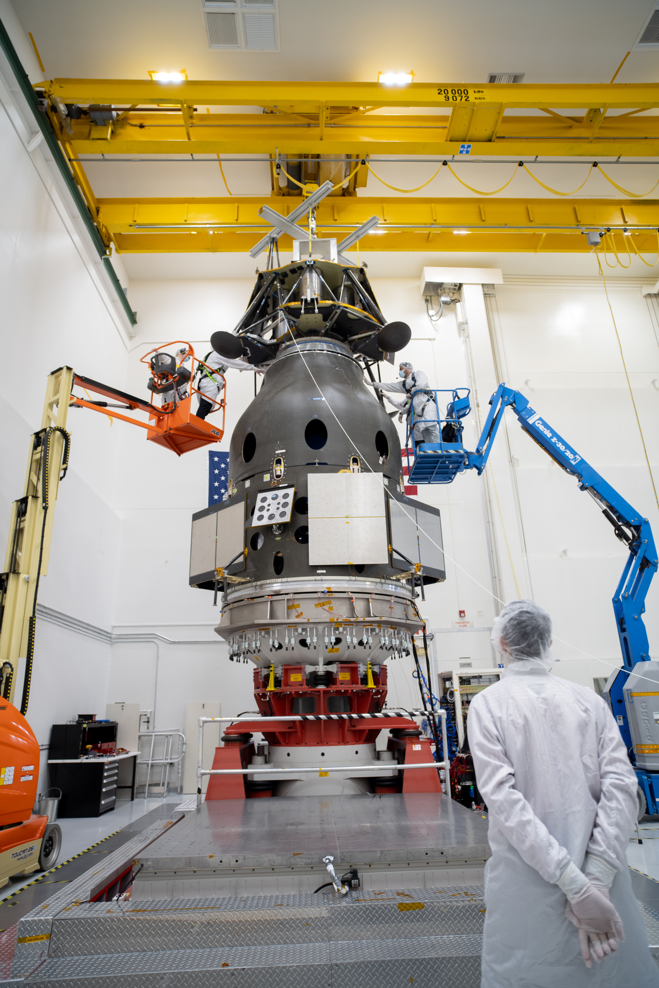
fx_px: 577
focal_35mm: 21
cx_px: 330
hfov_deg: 59.5
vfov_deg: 81.2
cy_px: 494
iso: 400
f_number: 4
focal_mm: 21
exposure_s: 1/80
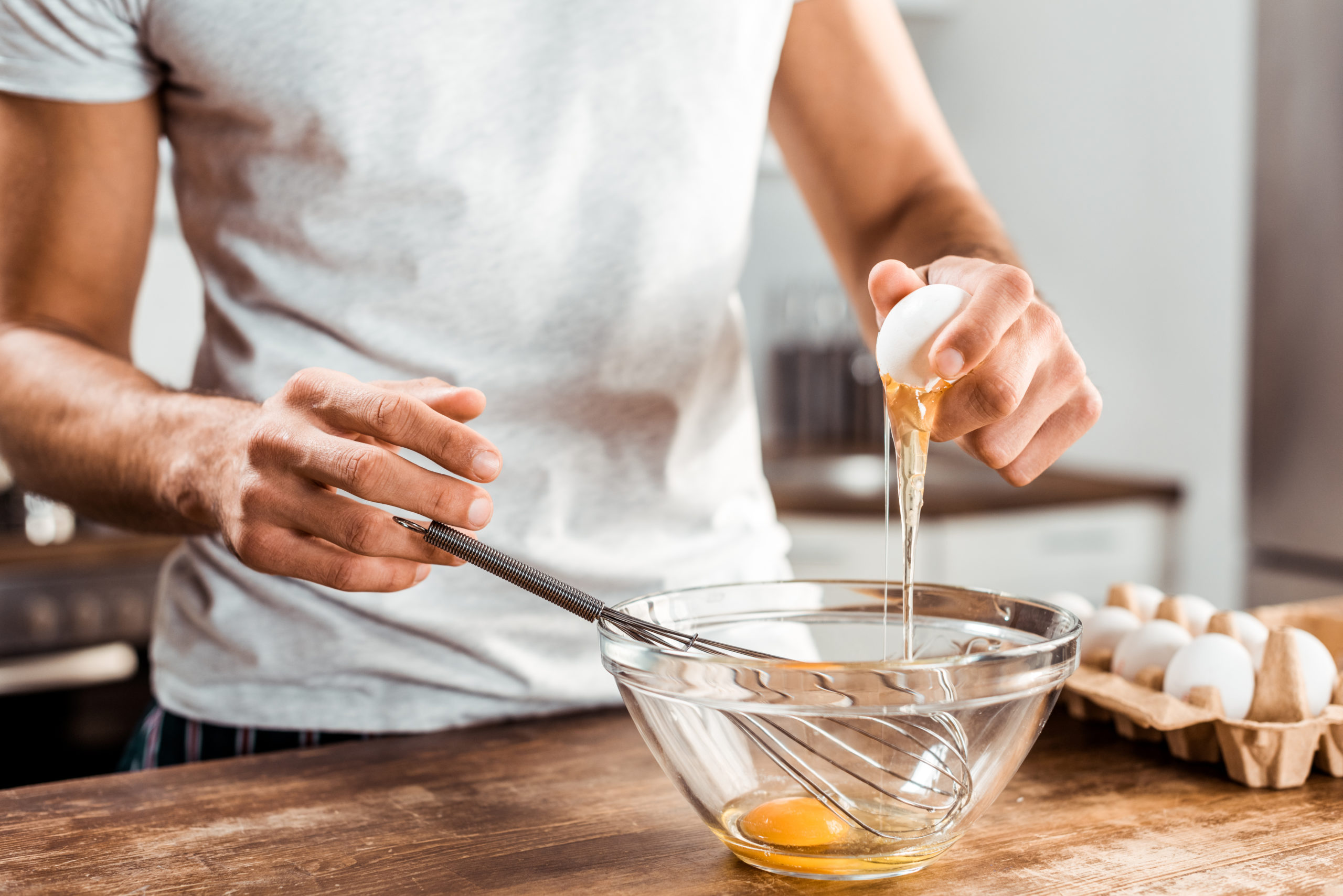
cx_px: 672
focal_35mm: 50
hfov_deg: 39.6
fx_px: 1866
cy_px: 448
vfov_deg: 27.0
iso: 200
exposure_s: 1/200
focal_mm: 50
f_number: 3.5
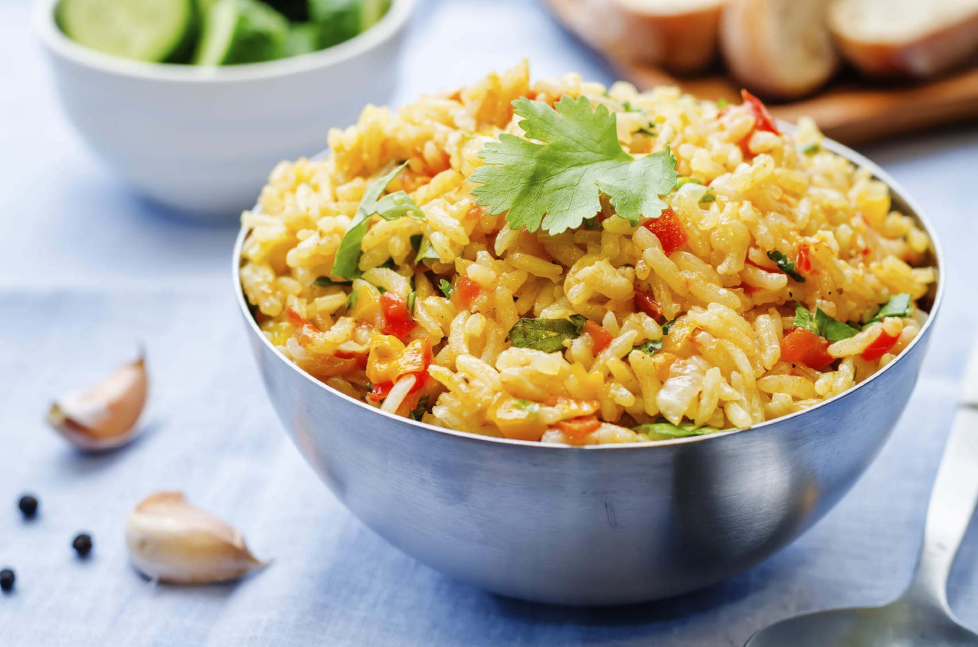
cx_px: 489
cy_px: 324
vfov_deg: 18.1
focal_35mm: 75
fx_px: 2033
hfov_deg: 27.1
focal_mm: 50
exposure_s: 1/8
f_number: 5
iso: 100
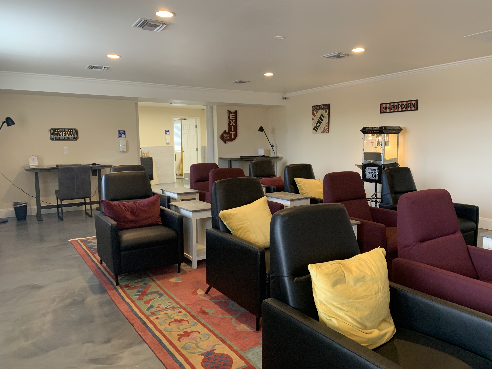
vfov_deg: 53.1
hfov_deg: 67.3
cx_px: 246
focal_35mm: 26
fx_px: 370
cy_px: 184
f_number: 1.8
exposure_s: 1/60
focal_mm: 4.25
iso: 200
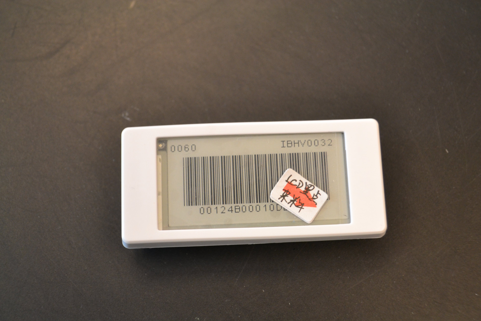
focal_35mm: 40
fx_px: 534
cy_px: 172
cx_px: 262
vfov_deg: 33.4
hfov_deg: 48.4
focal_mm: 22
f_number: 4
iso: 800
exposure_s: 1/60
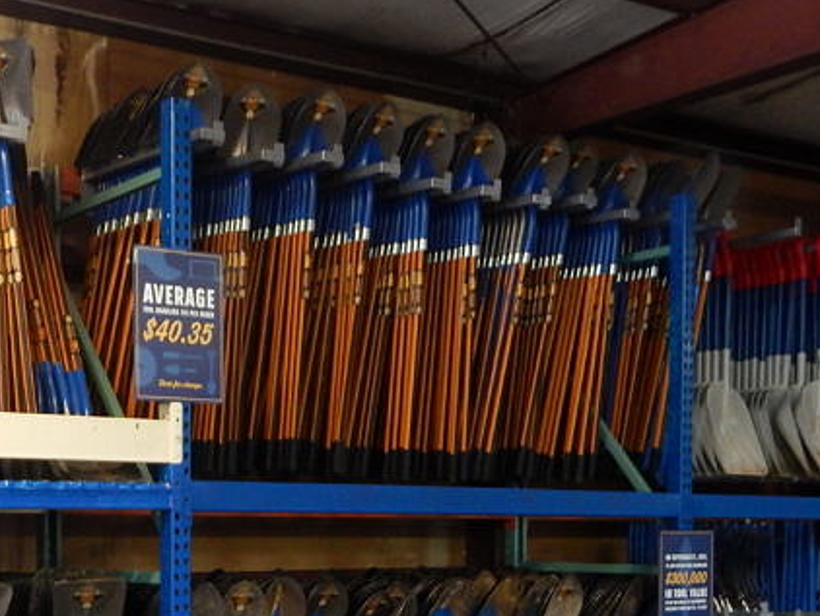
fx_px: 1446
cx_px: 200
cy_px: 599
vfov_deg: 23.2
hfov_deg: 31.1
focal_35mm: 61
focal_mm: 4.5
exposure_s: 1/20
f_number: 3.1
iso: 400
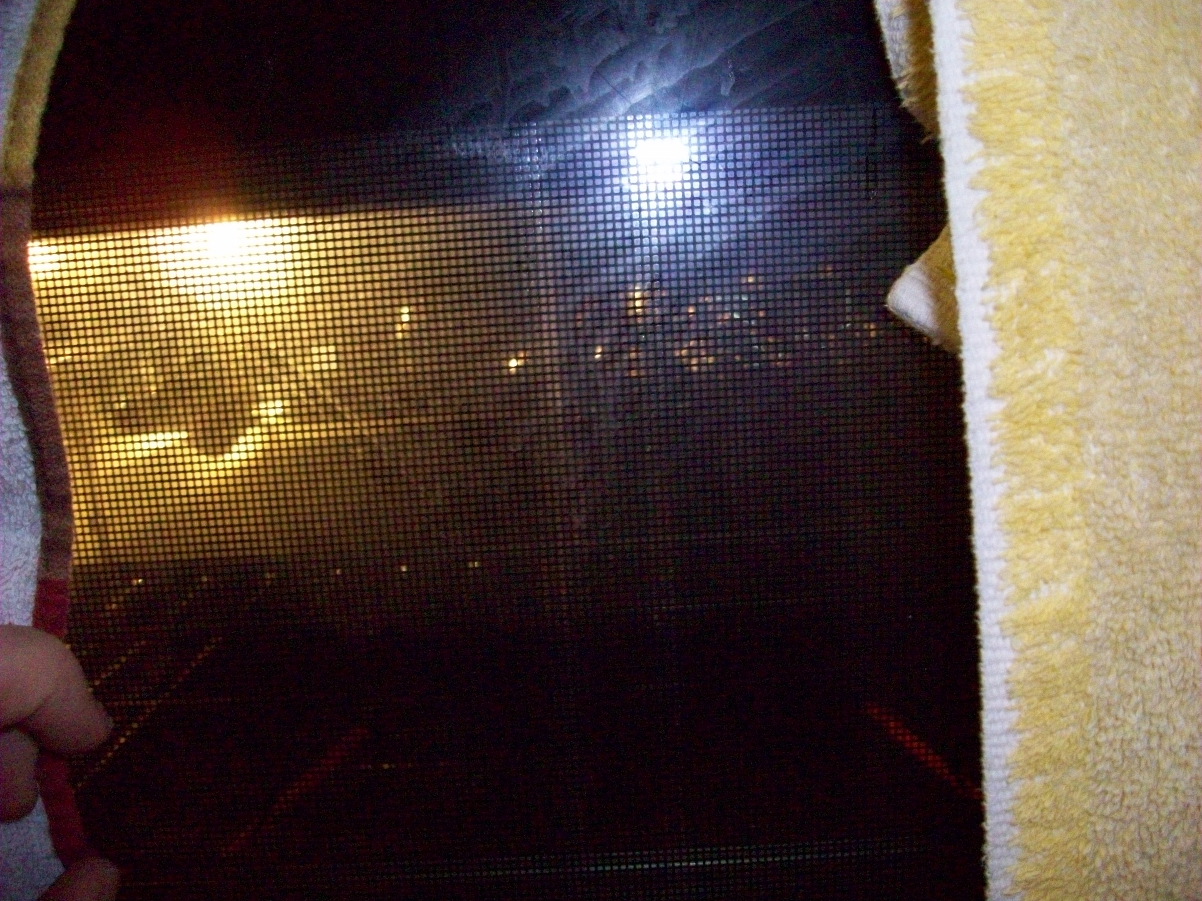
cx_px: 601
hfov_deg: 54.0
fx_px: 1181
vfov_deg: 41.8
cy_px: 450
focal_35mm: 34
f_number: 2.8
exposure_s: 1/60
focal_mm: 5.7
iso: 400
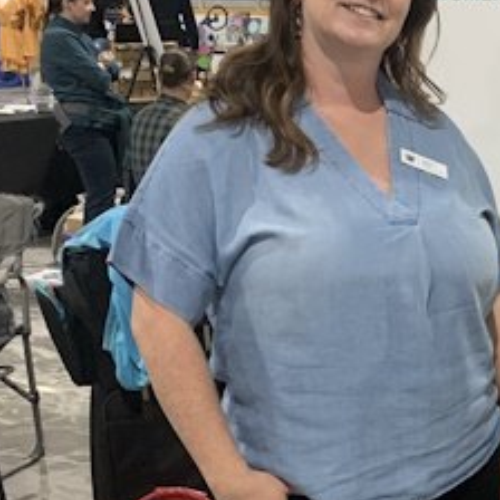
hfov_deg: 19.7
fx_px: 1340
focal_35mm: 82
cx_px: 627
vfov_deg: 21.0
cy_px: 359
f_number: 1.8
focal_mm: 4.25
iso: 100
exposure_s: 1/60
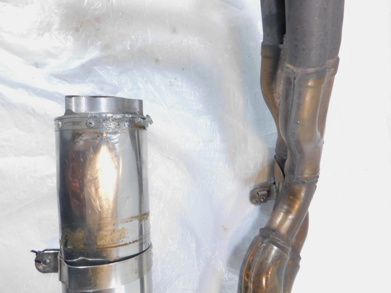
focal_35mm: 23
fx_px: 260
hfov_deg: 73.9
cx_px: 196
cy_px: 146
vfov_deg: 58.9
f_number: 3
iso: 280
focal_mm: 4
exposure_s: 1/30
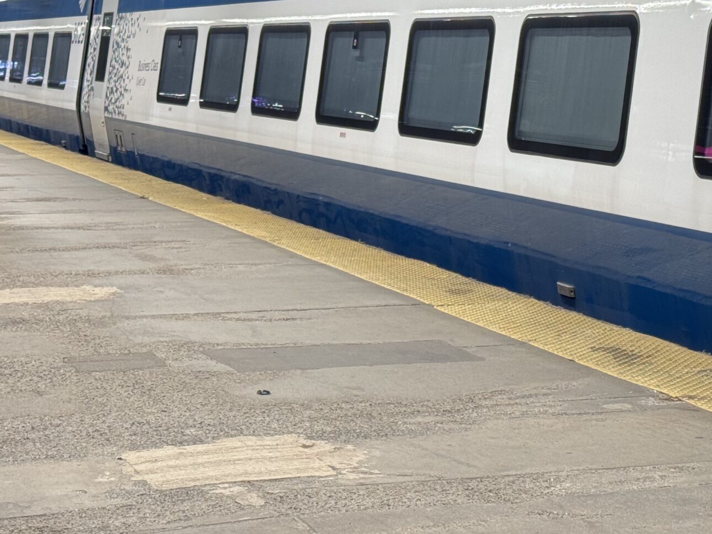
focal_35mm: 95
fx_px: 1954
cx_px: 503
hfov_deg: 20.5
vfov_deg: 15.4
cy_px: 63
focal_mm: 6.76
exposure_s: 1/121
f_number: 1.78
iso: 100
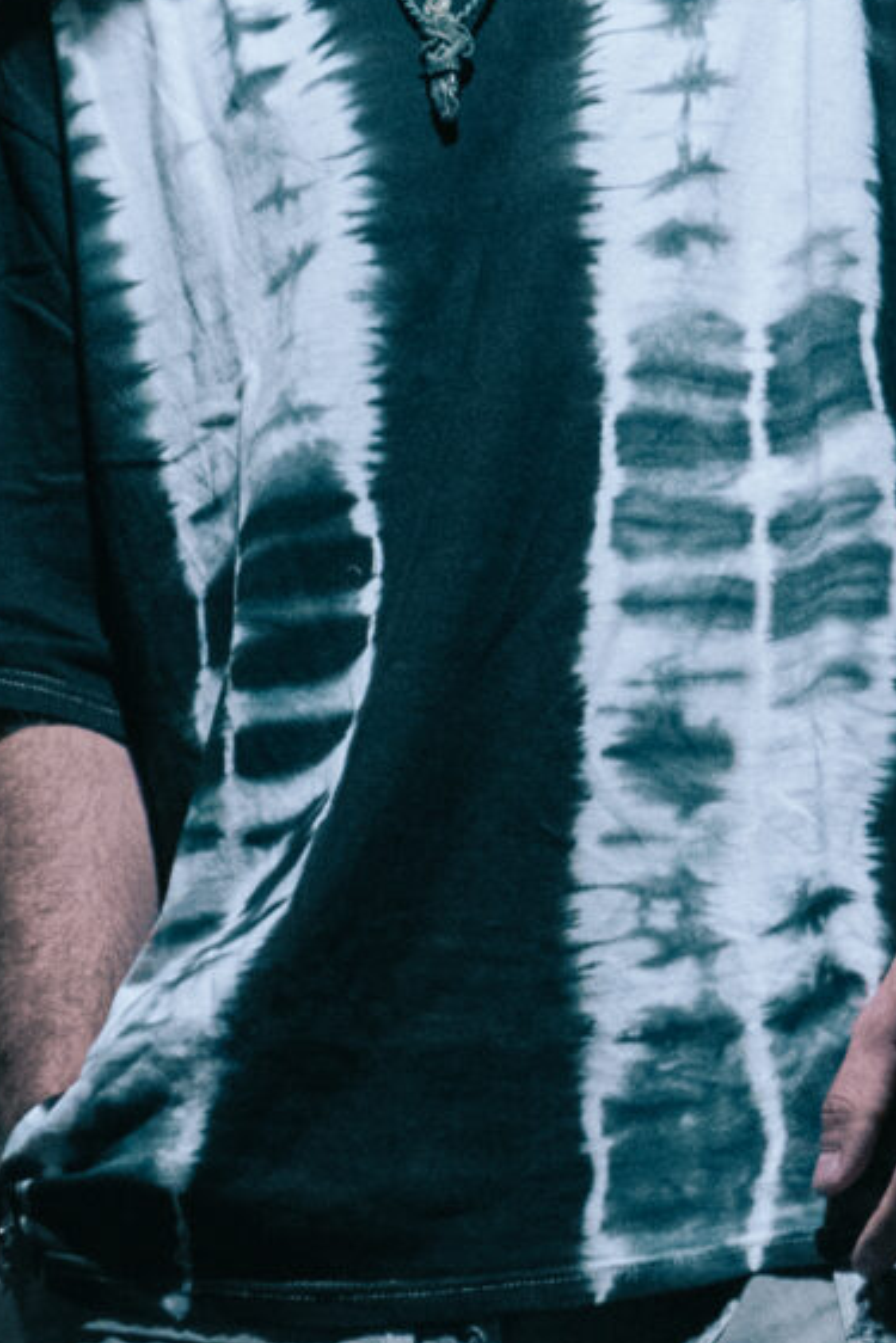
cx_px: 897
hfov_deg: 10.3
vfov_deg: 15.4
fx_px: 4925
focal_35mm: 132
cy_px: 1111
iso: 3200
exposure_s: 1/60
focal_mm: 29
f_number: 4
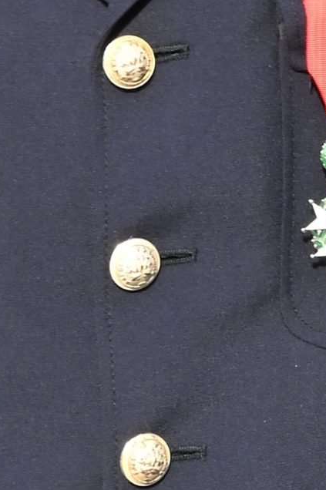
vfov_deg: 12.5
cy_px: -408
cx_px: 106
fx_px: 2027
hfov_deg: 9.2
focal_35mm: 149
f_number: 22
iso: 200
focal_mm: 37
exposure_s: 1/50
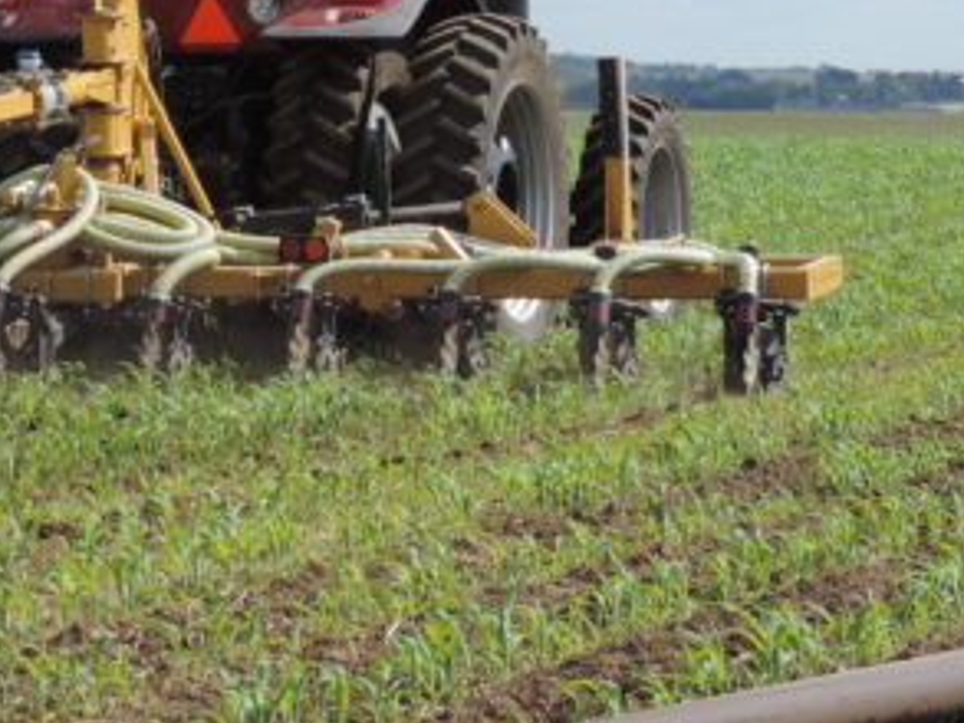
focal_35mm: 223
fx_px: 6213
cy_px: 227
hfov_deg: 8.8
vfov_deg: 6.7
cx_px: -178
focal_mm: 15.1
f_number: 4
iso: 80
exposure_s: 1/640
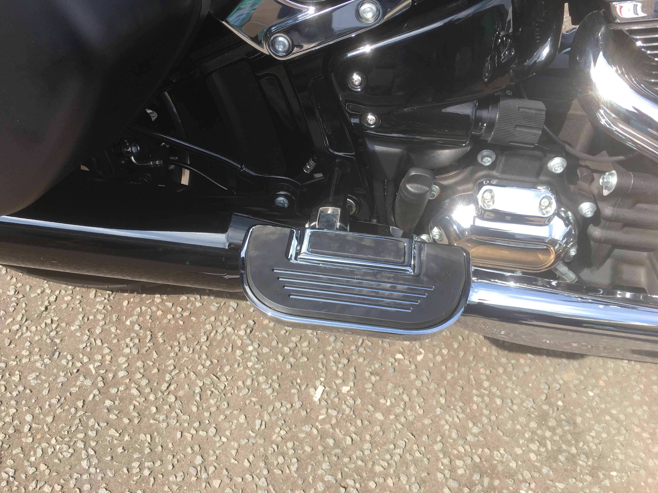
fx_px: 551
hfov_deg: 61.7
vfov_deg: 48.2
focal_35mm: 29
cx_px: 329
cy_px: 246
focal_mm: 4.15
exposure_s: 1/363
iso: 25
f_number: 2.2
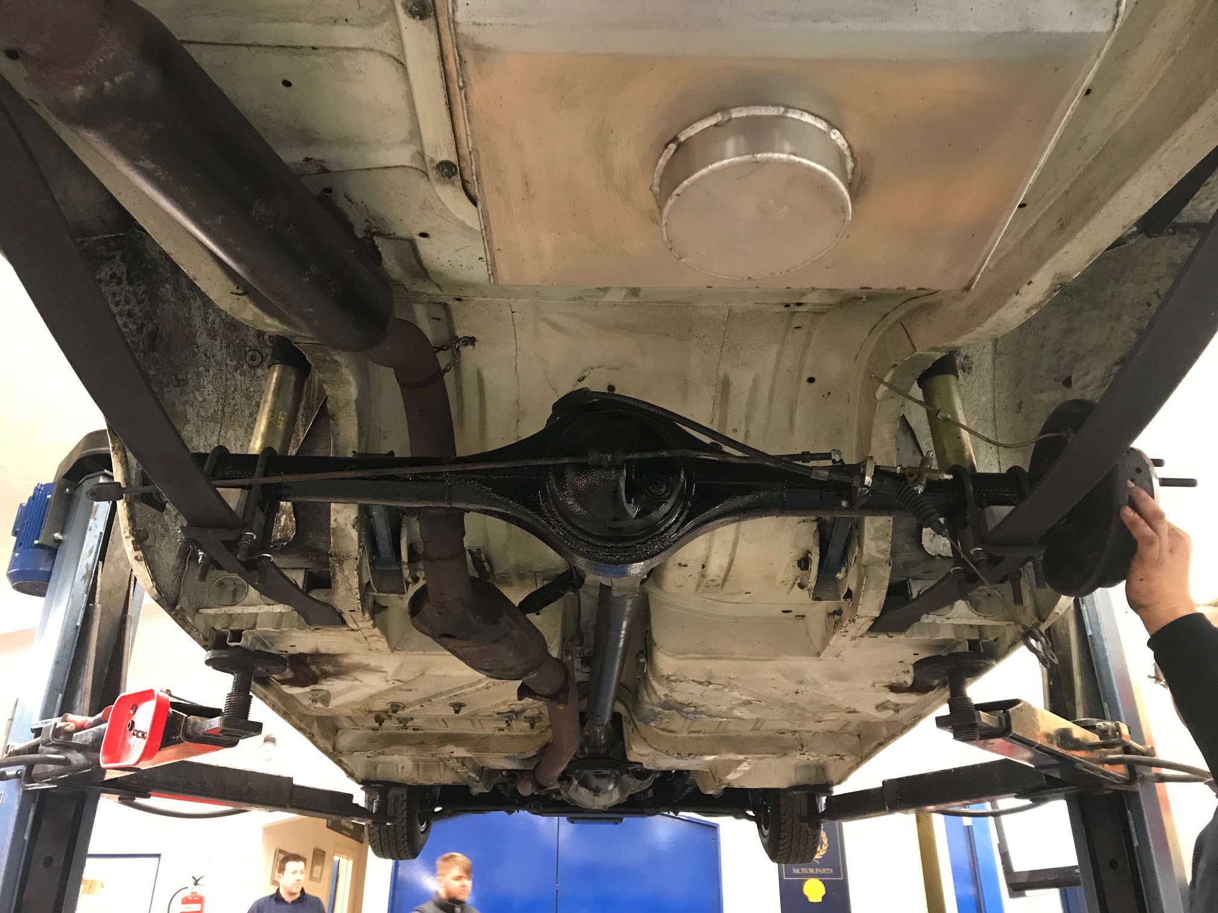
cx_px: 609
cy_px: 456
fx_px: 985
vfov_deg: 49.7
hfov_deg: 63.4
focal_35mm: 28
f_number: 1.8
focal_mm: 3.99
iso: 100
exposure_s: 1/11
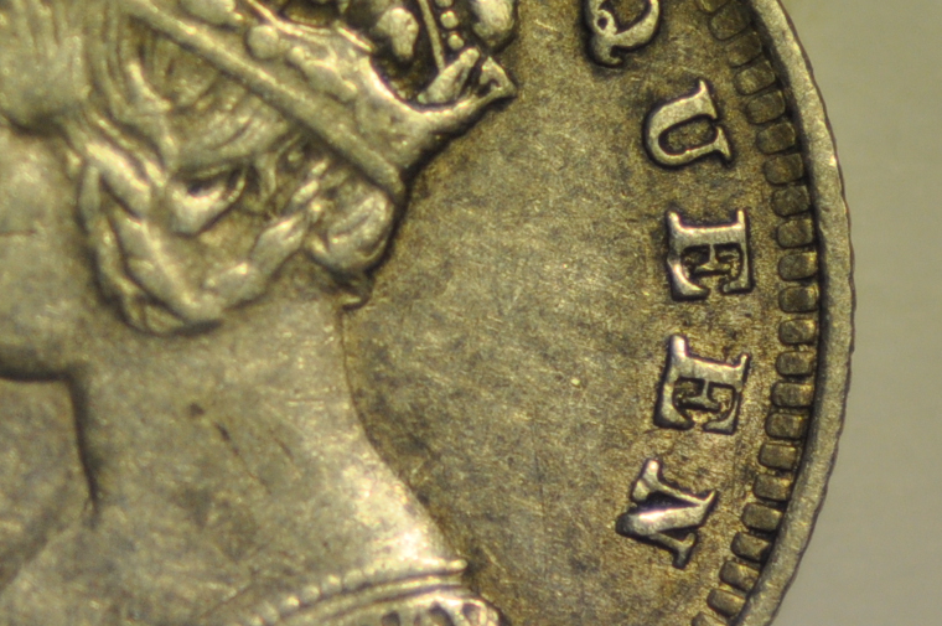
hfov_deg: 8.1
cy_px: 367
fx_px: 6639
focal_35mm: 254
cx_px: 218
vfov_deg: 5.4
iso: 560
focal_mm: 60
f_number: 4.2
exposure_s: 1/250
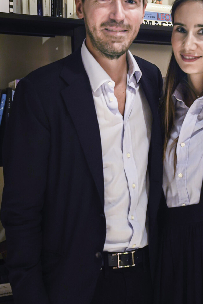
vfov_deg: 31.3
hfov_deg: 21.1
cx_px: 143
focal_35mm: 64
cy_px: 183
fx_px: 541
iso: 1250
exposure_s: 1/60
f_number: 3.2
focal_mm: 37
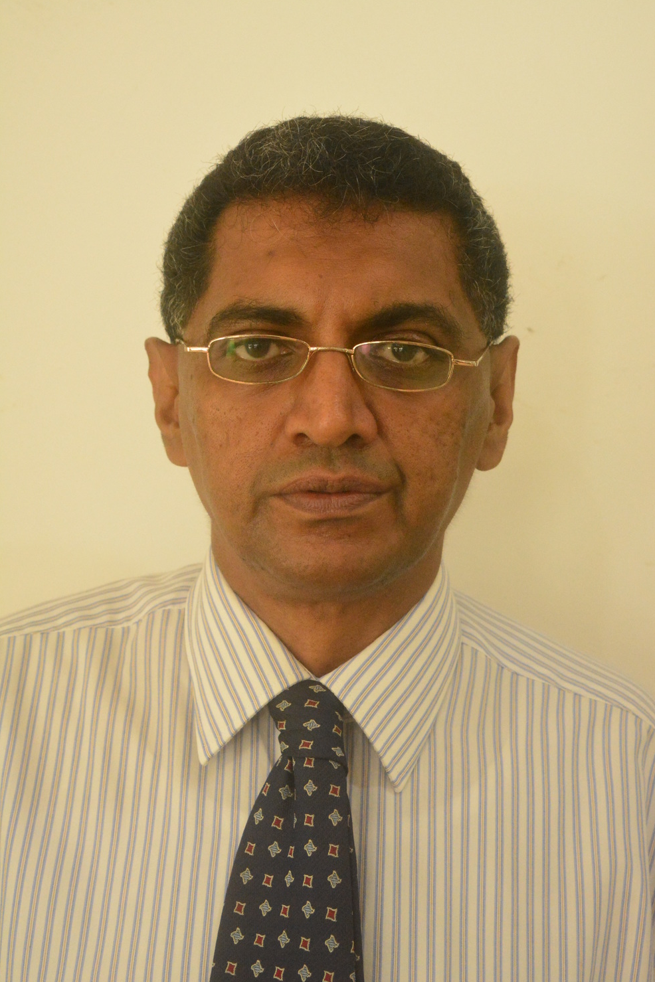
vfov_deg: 27.7
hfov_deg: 18.7
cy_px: 489
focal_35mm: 73
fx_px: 1992
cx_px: 329
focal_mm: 48
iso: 5000
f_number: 6.3
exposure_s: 1/125
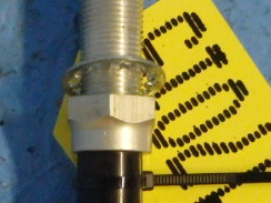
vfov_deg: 13.1
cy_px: 149
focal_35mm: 113
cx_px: 76
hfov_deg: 17.3
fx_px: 885
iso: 3200
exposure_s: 1/40
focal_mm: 7.7
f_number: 4.8
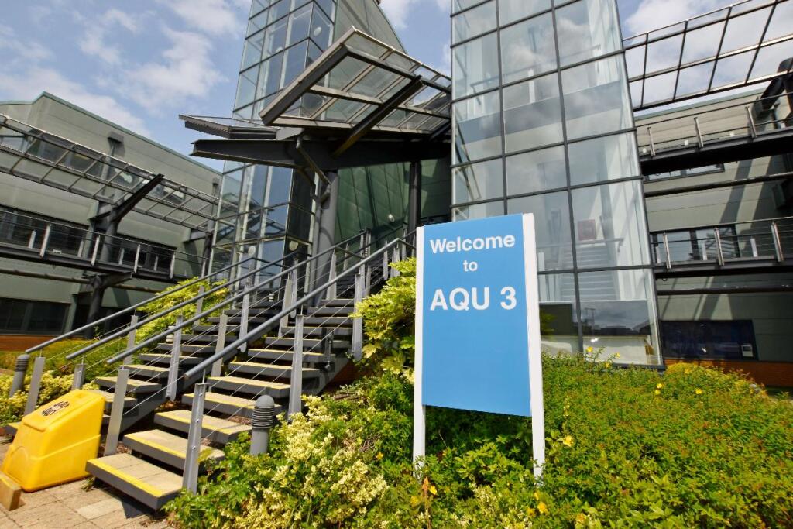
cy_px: 264
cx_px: 396
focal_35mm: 15
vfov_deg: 77.3
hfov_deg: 100.4
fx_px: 330
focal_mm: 10
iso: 100
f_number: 13
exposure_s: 1/200
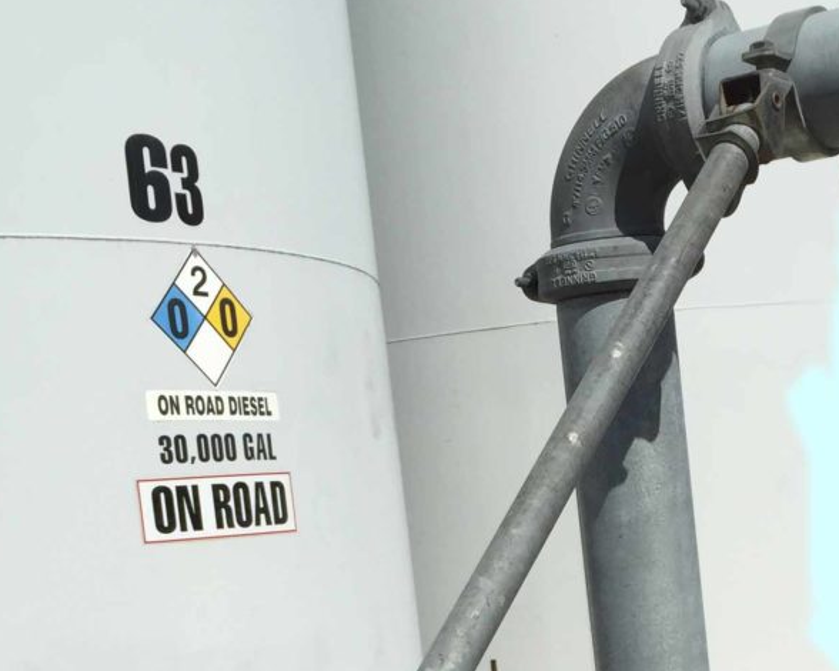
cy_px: 789
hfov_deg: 25.4
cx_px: 642
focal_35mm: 74
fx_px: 1837
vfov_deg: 19.6
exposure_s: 1/3300
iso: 32
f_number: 2.2
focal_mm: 4.15
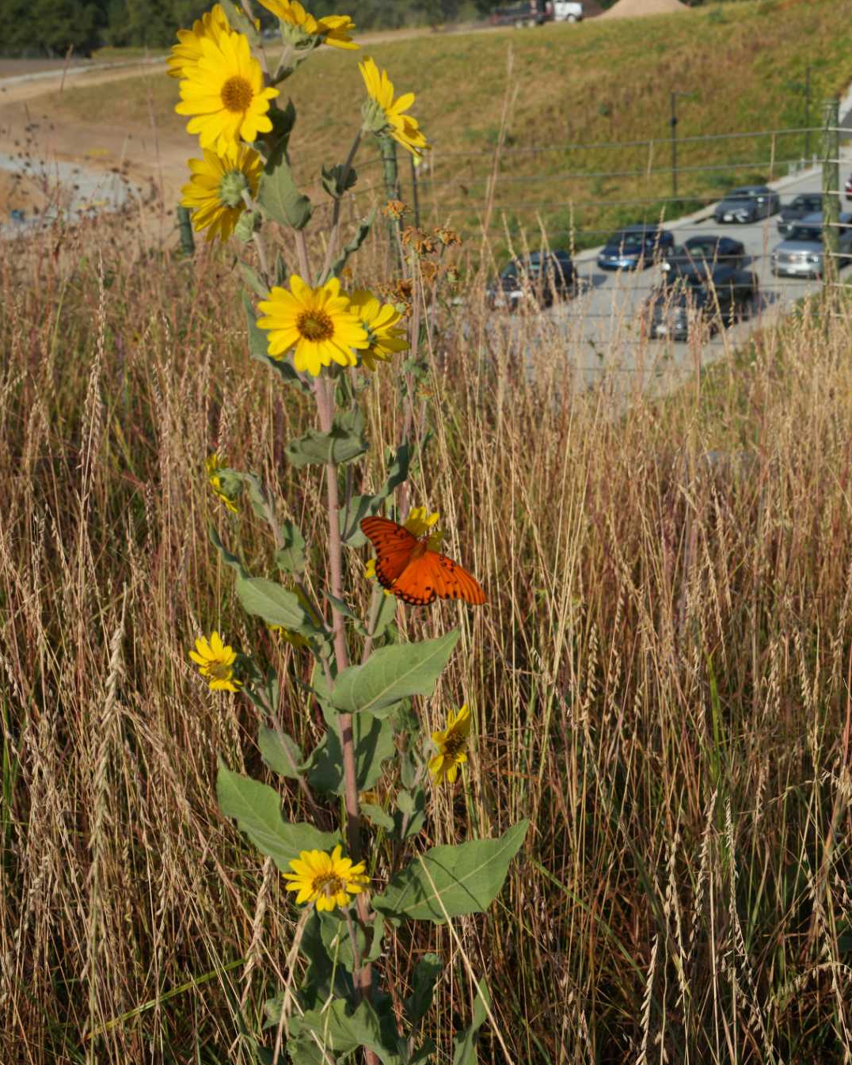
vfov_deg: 37.3
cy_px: 527
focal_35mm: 50
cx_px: 685
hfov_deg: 29.5
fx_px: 1576
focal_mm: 35
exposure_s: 1/200
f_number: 10
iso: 100
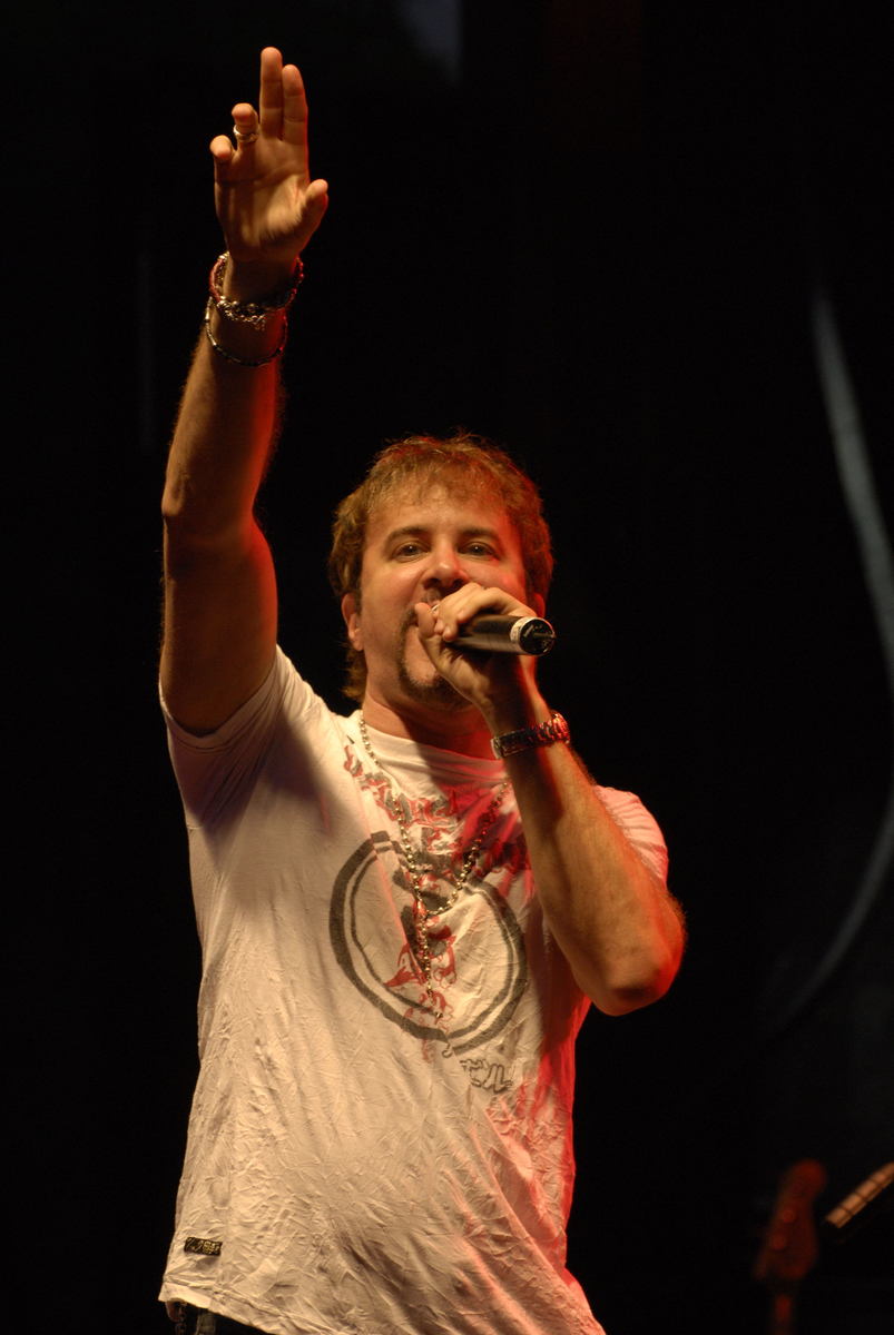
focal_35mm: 232
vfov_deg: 8.8
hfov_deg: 5.9
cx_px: 447
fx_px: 8638
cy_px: 668
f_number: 5.6
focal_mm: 155
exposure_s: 1/125
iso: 400
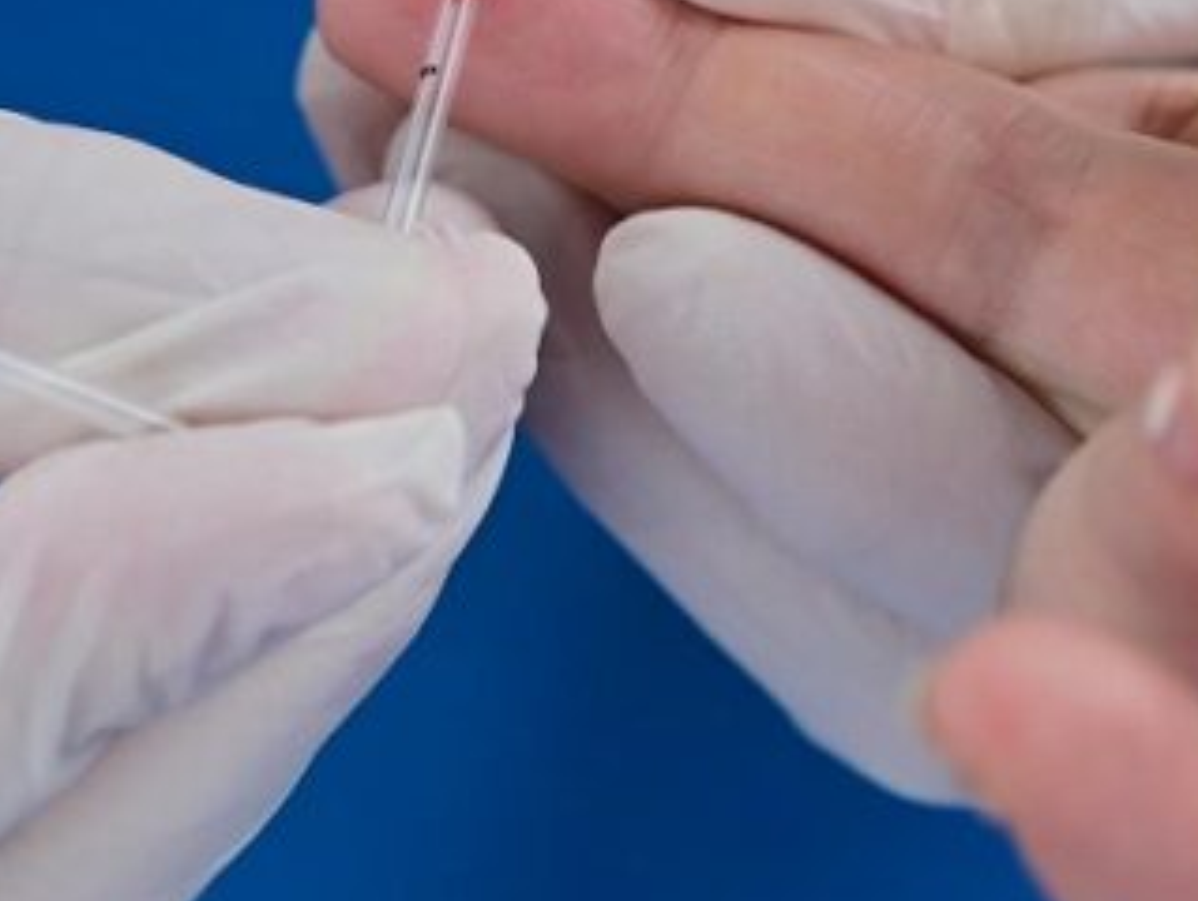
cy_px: 248
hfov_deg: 9.0
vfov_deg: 6.8
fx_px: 7622
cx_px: 695
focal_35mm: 220
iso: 320
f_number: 4
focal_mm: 70
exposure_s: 1/800
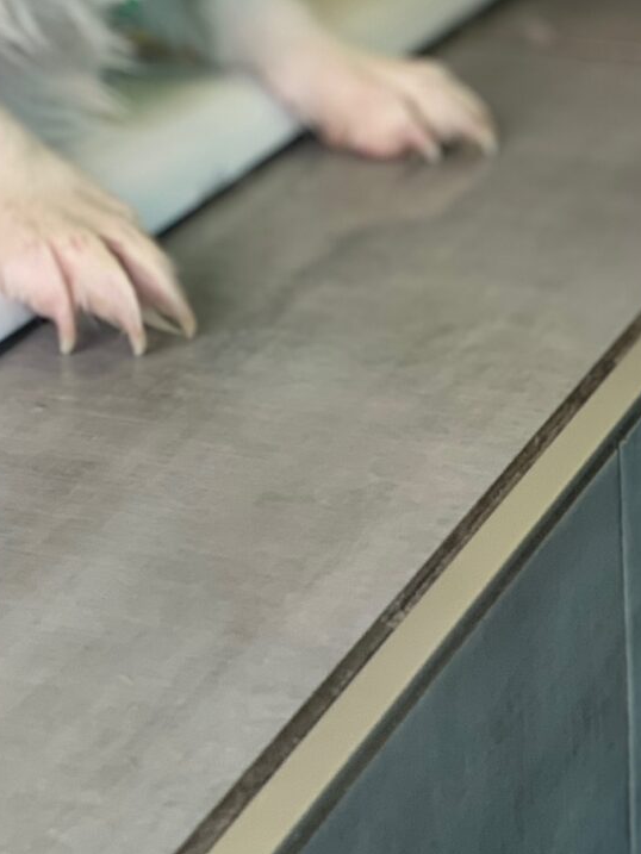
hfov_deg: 12.6
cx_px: -5
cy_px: -96
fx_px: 2863
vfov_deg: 16.4
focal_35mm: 116
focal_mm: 6
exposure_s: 1/60
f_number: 2.4
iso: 64
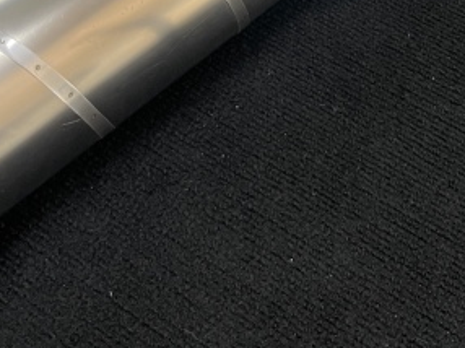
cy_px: -96
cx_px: 312
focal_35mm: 70
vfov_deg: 19.5
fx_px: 940
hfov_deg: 27.6
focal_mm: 5.1
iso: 80
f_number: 1.6
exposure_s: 1/50
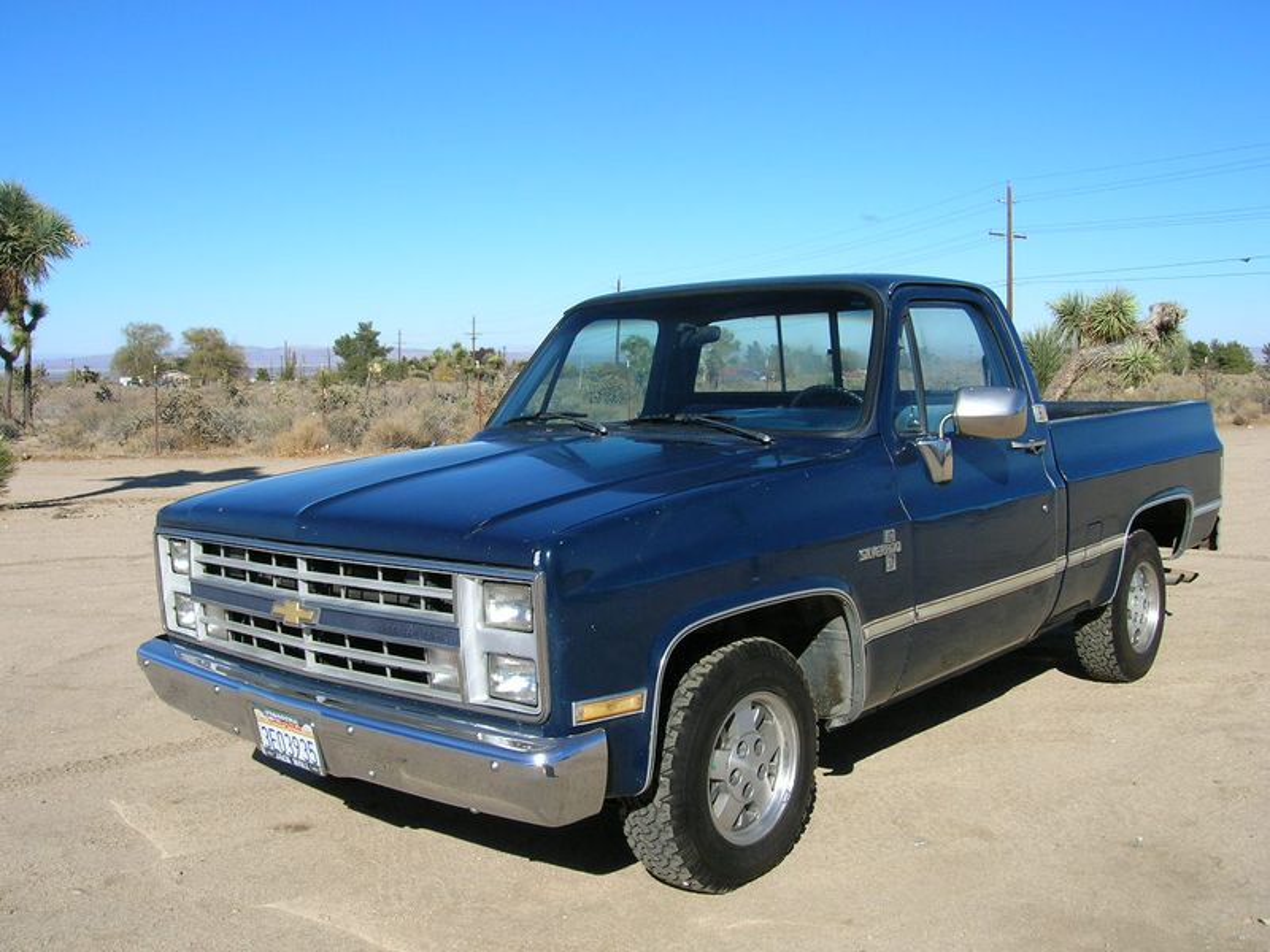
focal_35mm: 34
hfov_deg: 54.0
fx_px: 1247
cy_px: 476
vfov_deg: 41.8
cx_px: 635
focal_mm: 5.7
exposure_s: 1/458
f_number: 4.9
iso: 50
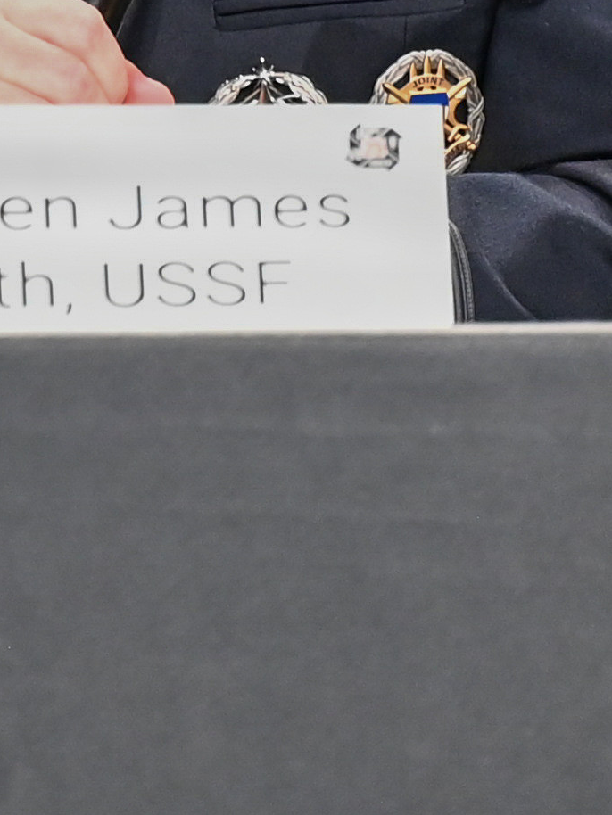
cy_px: -293
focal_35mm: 1208
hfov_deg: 1.2
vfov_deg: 1.6
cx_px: -619
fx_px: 28463
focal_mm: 190
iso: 2000
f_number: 2.8
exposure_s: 1/200
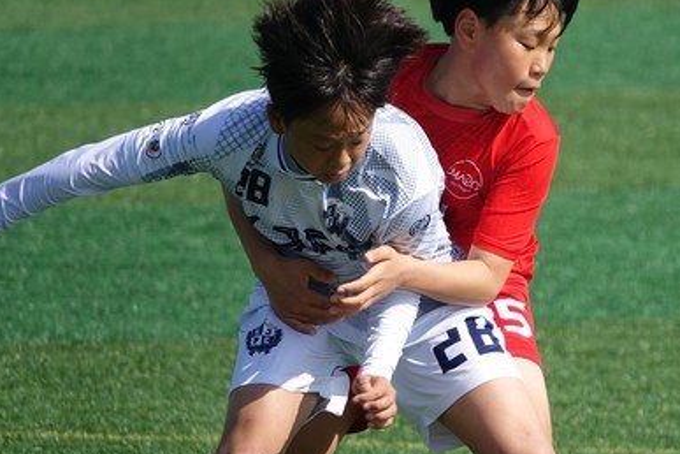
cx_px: 517
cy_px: 308
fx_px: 15129
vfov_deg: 1.7
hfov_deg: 2.6
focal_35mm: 801
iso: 100
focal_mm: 189.74
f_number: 4
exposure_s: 1/800
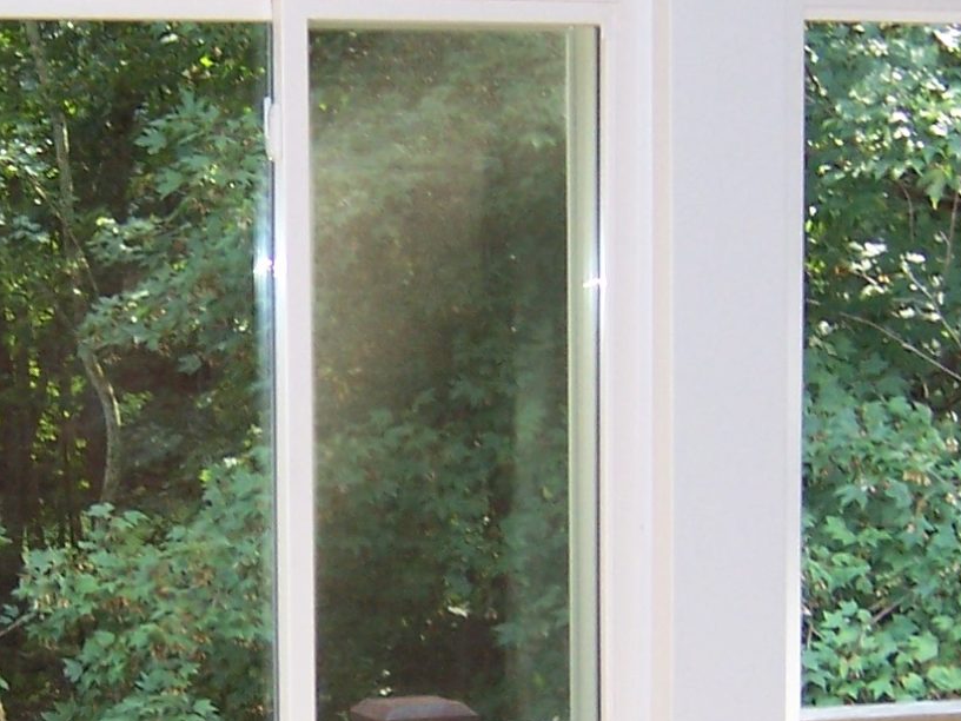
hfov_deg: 17.3
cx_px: 244
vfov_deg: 13.1
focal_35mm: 113
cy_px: 537
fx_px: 3137
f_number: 2.8
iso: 125
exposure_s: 1/100
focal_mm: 6.2
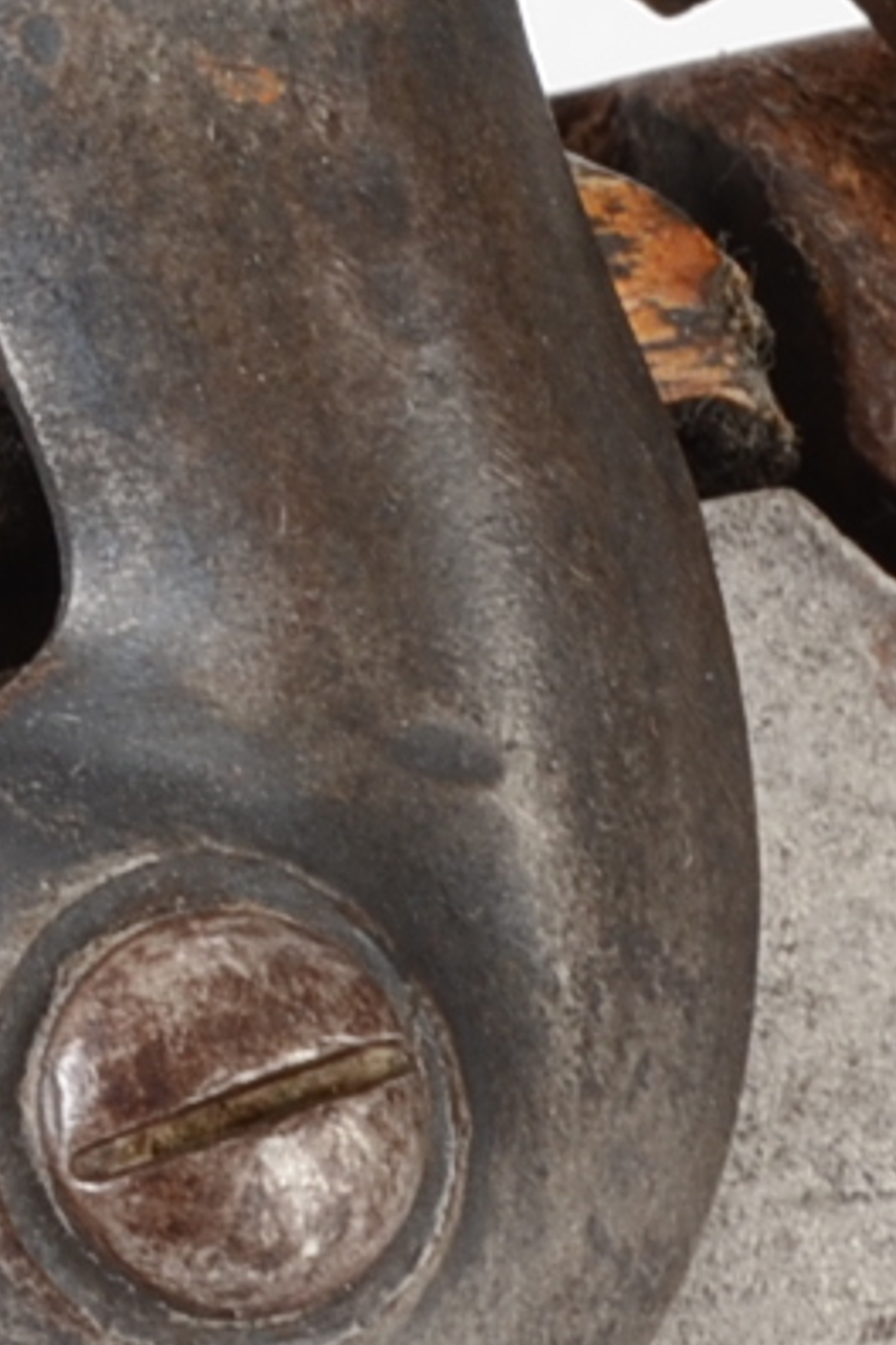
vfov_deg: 2.5
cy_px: 1413
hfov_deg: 1.6
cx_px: 648
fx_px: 31283
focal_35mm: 838
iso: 200
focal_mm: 90
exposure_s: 1/125
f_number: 11
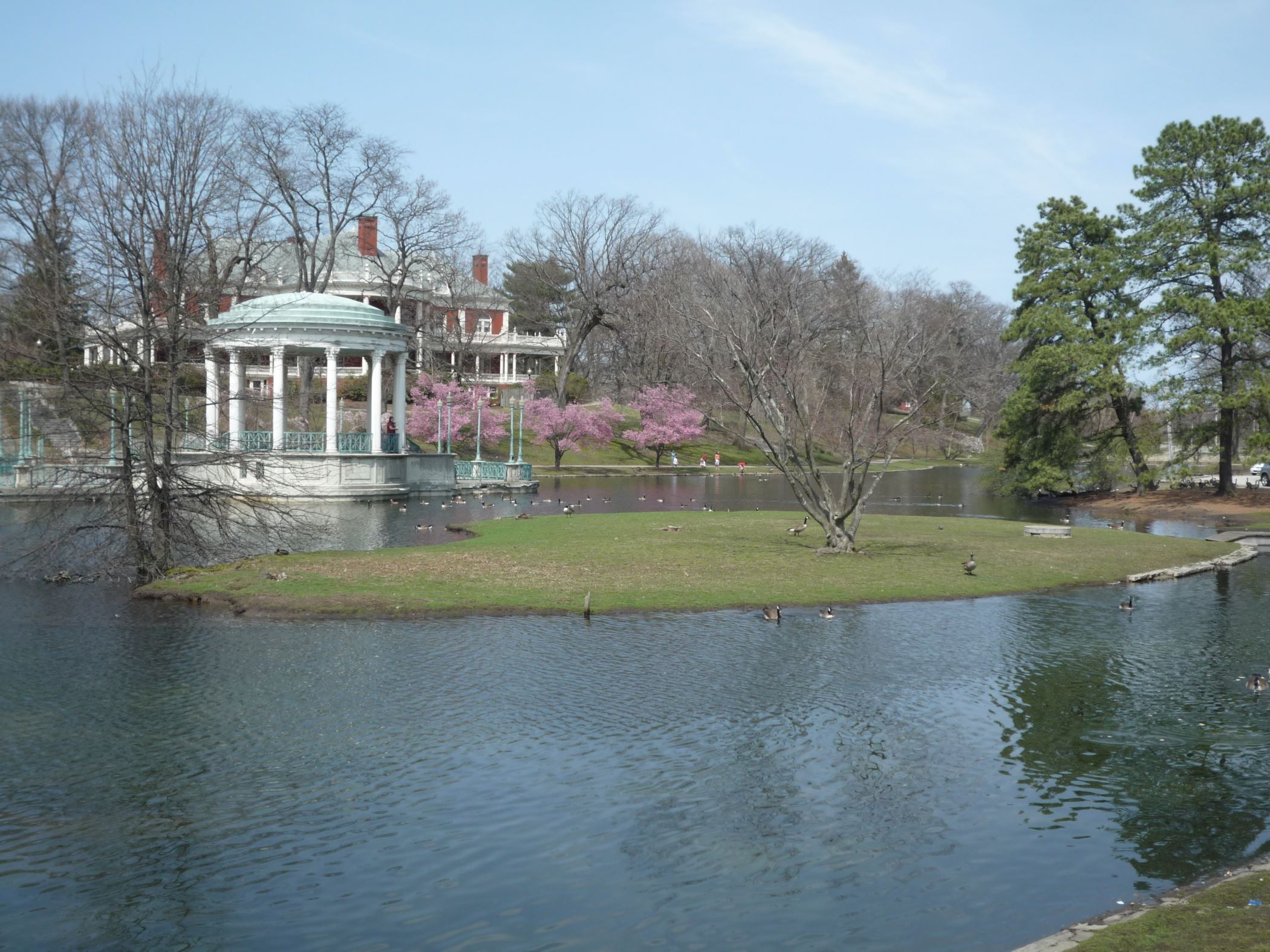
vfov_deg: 32.9
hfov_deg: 42.9
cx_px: 635
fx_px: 1614
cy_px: 476
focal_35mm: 44
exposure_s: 1/640
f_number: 4.3
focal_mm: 7.8
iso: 100
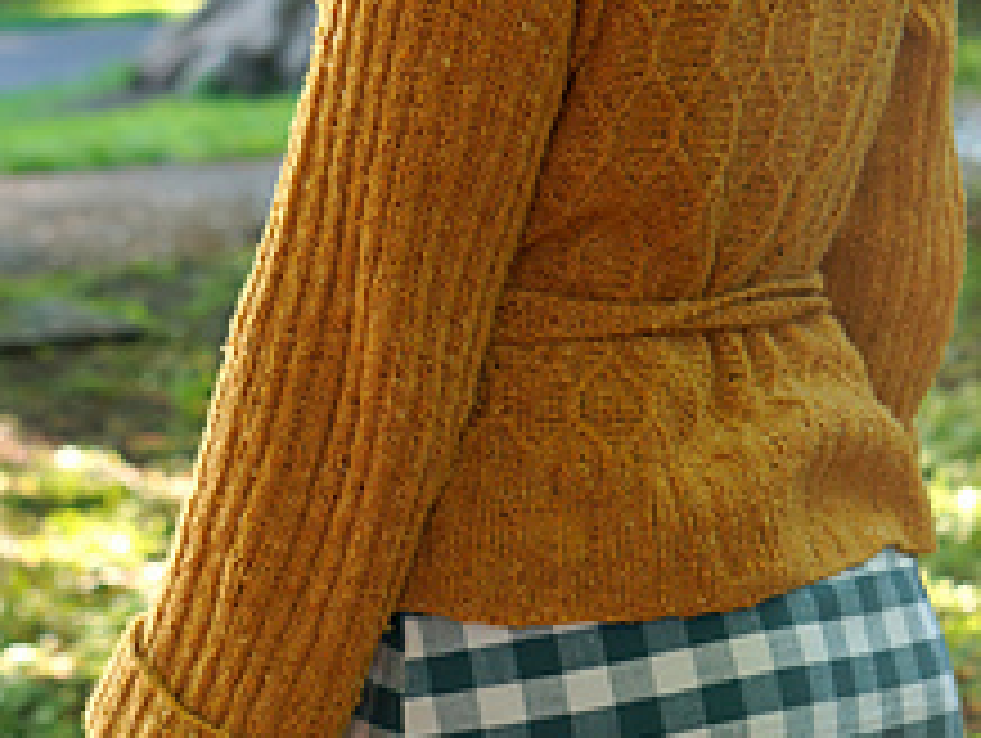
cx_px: 587
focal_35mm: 165
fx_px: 4681
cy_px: 90
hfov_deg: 12.0
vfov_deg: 9.0
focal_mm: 50
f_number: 4
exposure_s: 1/160
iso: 400
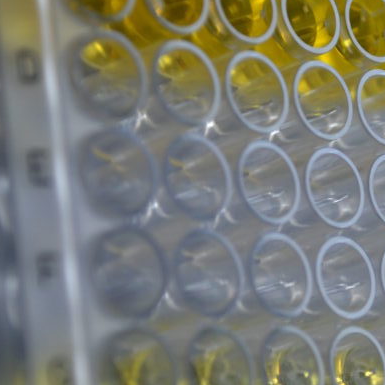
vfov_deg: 11.2
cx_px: 361
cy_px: 176
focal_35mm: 156
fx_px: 1963
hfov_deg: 11.1
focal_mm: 46
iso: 360
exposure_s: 1/125
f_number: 5.6
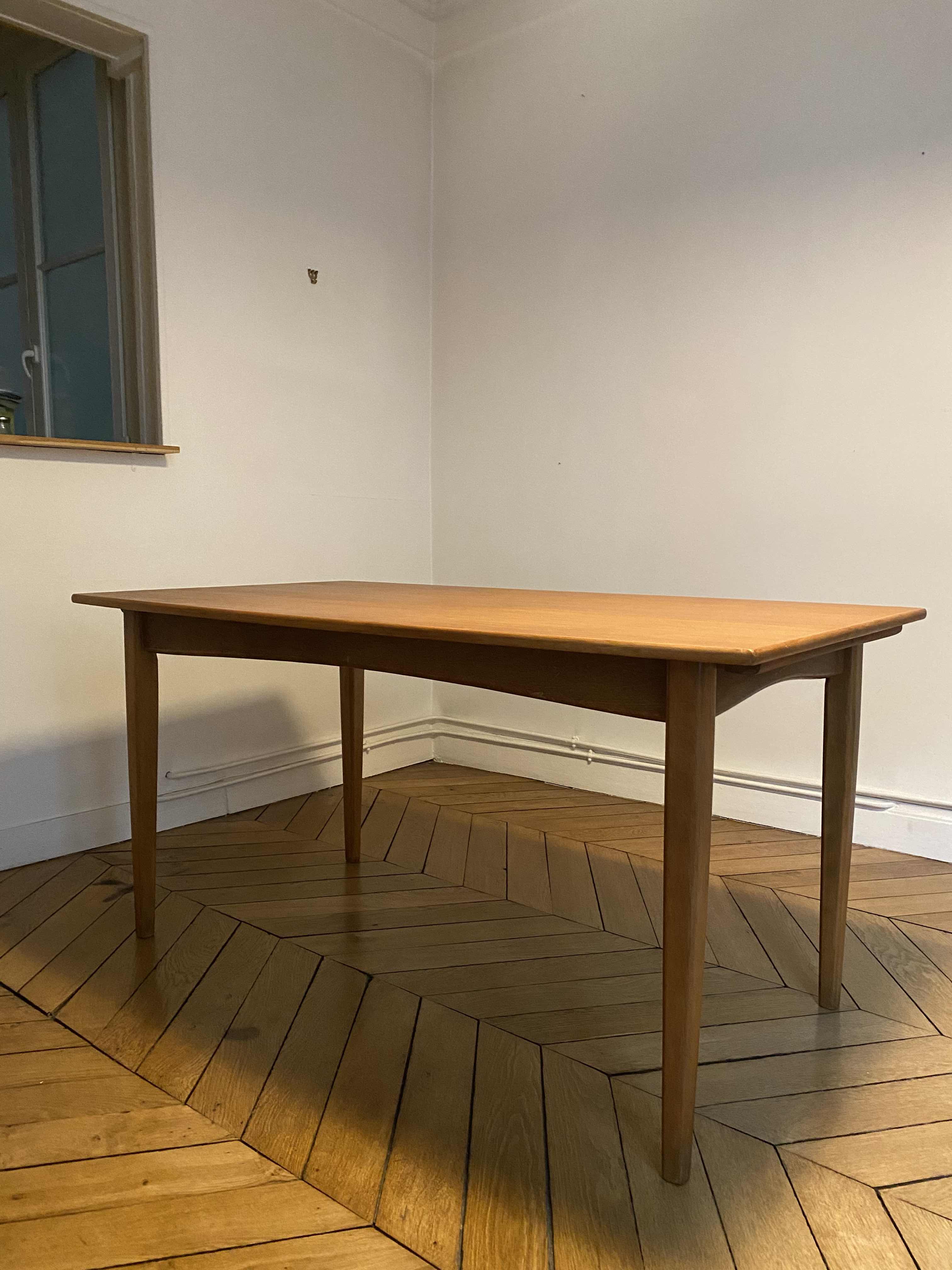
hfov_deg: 53.1
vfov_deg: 67.3
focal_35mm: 26
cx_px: 476
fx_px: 953
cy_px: 635
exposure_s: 1/33
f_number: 1.8
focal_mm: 4.25
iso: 640
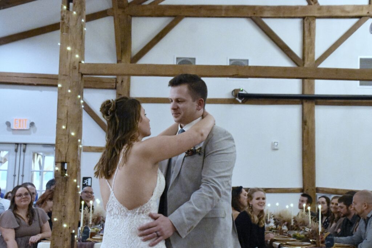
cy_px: 124
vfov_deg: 25.8
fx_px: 543
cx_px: 186
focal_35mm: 52
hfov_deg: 37.8
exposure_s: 1/60
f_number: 4.5
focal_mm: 35
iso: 8000
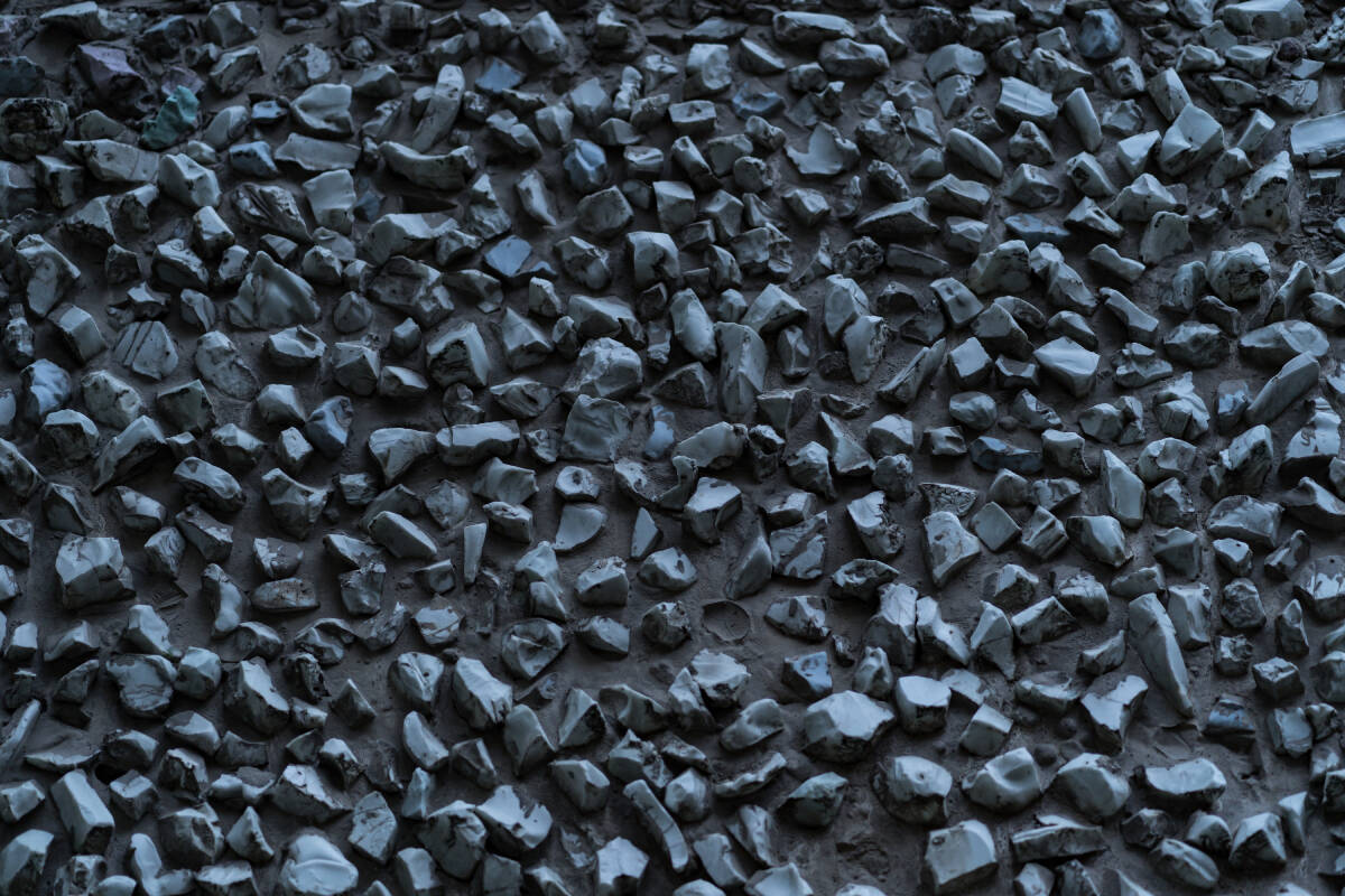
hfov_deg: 23.9
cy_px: 448
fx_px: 3175
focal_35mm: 85
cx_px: 672
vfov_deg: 16.1
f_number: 1.8
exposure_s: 1/100
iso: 400
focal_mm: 85
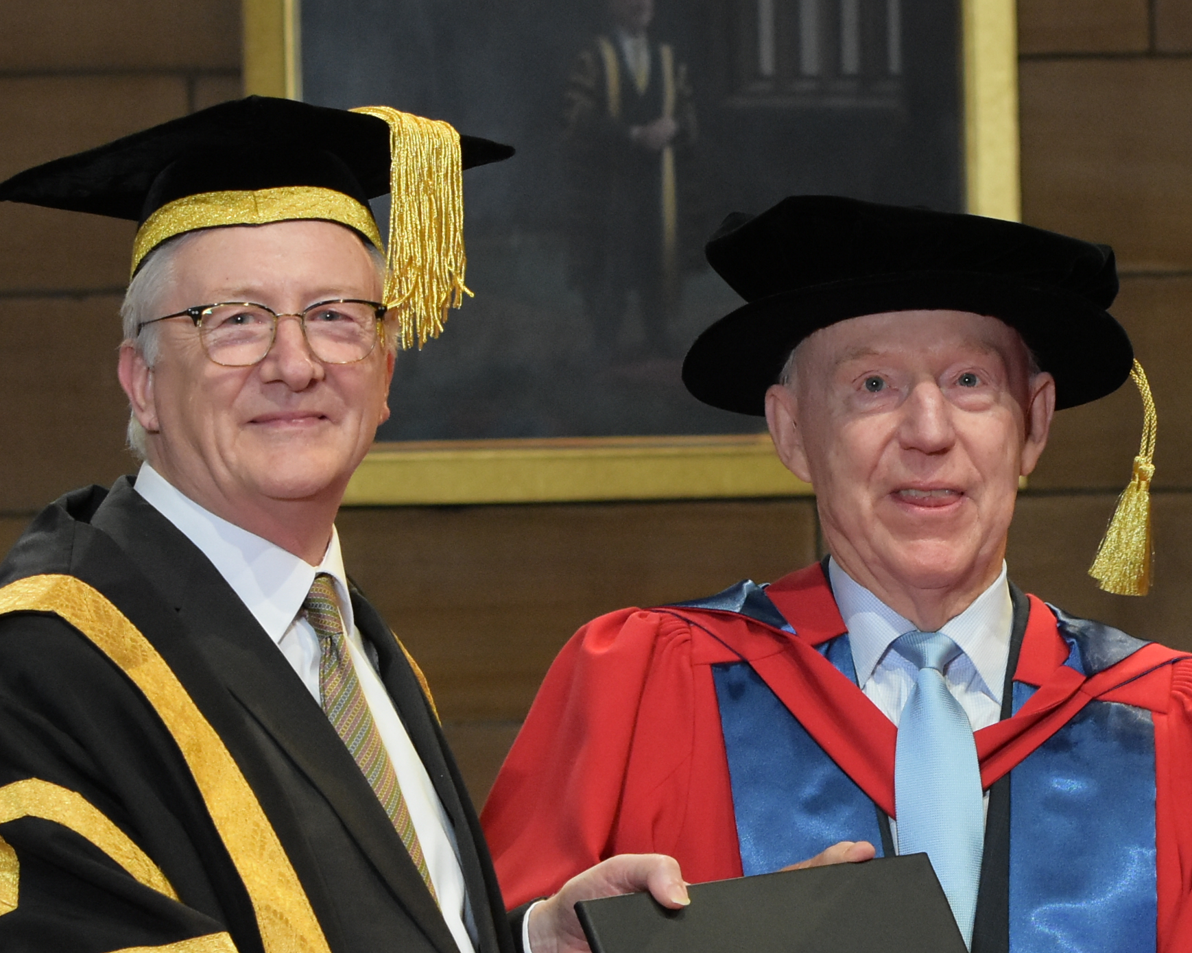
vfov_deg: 6.1
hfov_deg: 7.6
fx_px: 8995
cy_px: 619
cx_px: 977
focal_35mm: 255
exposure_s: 1/160
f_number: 5
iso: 2000
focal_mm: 70
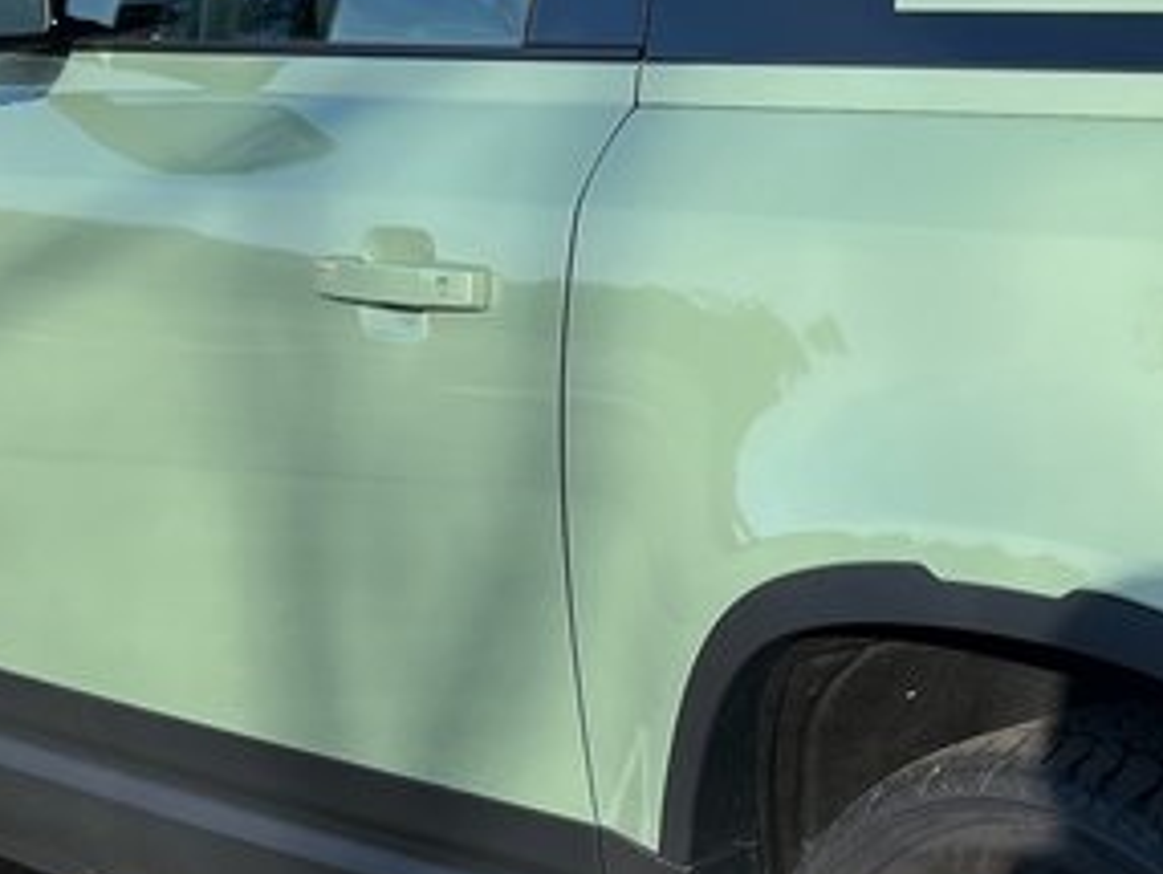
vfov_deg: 15.9
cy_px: 472
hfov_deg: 20.0
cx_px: 1318
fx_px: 3127
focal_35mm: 93
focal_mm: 5.7
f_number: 1.5
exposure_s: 1/2404
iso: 50
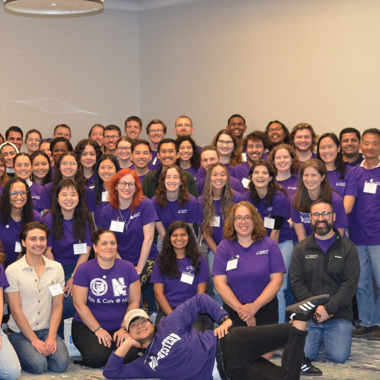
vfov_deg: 20.9
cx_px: 111
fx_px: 1028
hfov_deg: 20.8
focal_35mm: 83
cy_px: 204
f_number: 2.8
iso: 560
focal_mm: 35
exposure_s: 1/60
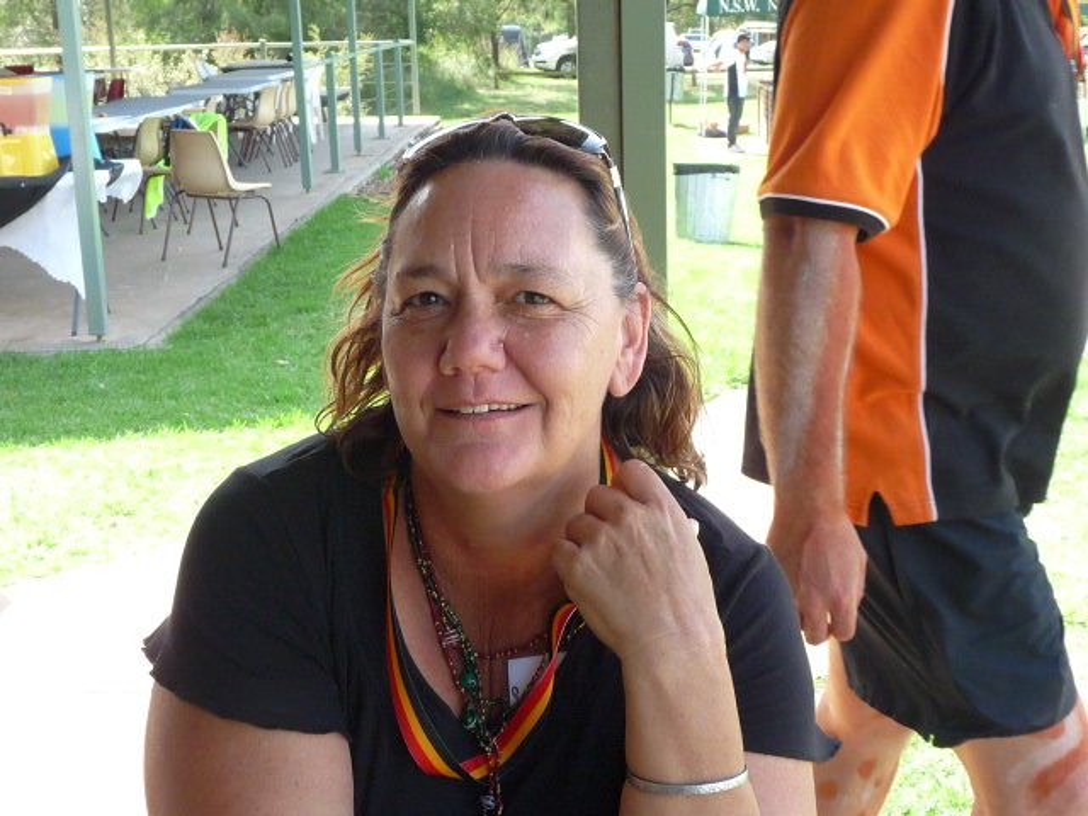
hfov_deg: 37.5
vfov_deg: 28.6
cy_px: 408
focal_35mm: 51
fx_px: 1603
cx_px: 544
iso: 200
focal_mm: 5.1
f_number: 2.8
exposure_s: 1/250
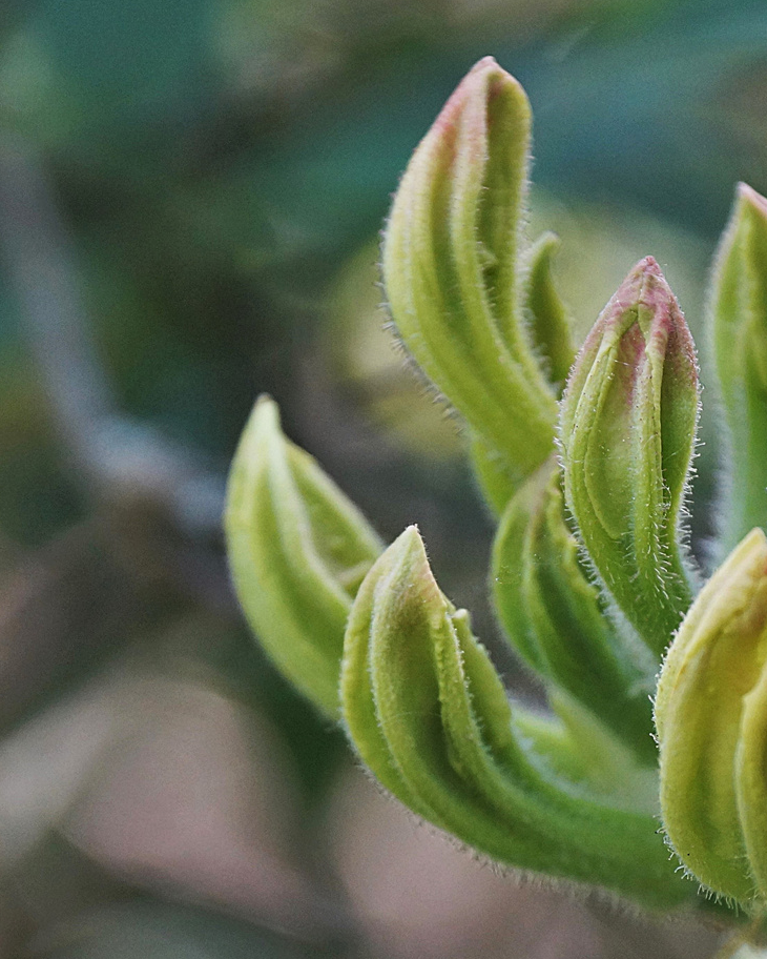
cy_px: 496
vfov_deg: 7.4
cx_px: 572
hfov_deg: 5.9
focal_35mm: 263
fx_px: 7456
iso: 640
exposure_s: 1/200
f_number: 5.6
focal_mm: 105
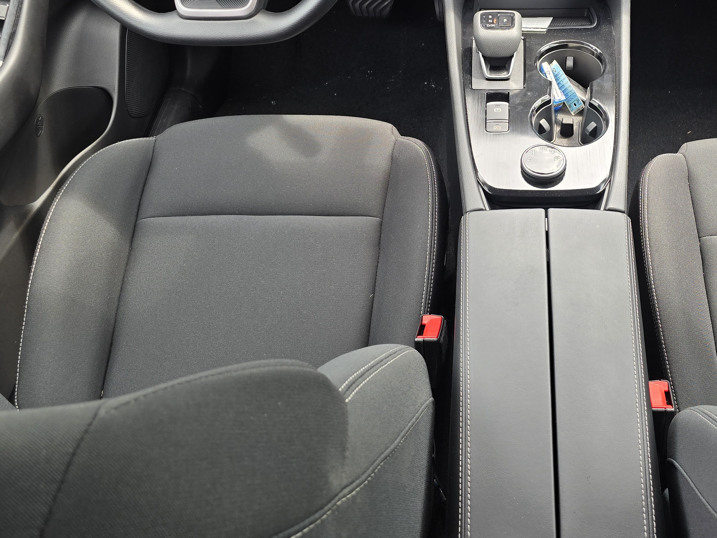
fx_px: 766
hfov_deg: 48.8
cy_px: 126
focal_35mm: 37
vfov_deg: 37.6
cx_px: 508
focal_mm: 6.3
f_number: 1.7
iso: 50
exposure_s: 1/180
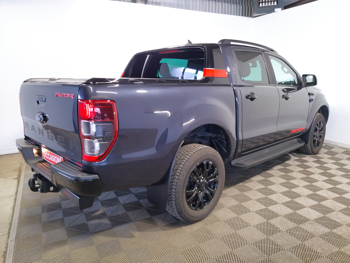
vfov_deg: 51.4
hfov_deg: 65.3
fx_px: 273
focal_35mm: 27
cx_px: 175
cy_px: 132
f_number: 1.79
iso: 131
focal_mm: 4.74
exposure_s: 1/50
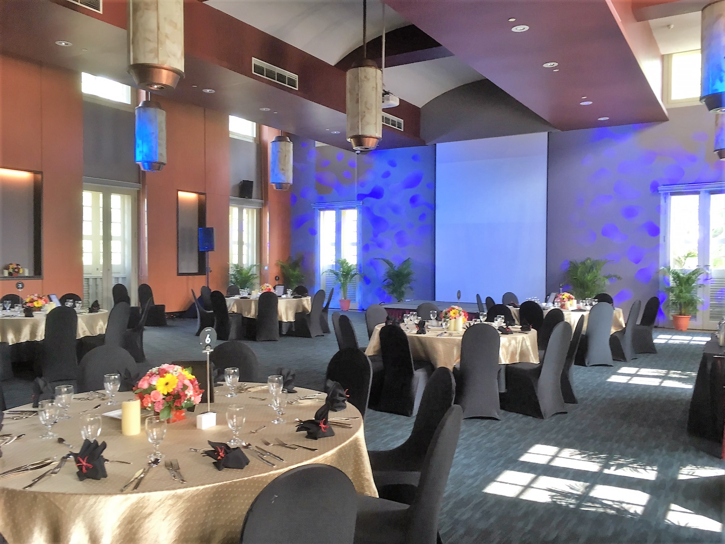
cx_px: 362
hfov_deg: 61.7
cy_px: 272
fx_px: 607
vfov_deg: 48.2
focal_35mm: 29
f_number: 2.2
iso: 80
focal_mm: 4.15
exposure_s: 1/33
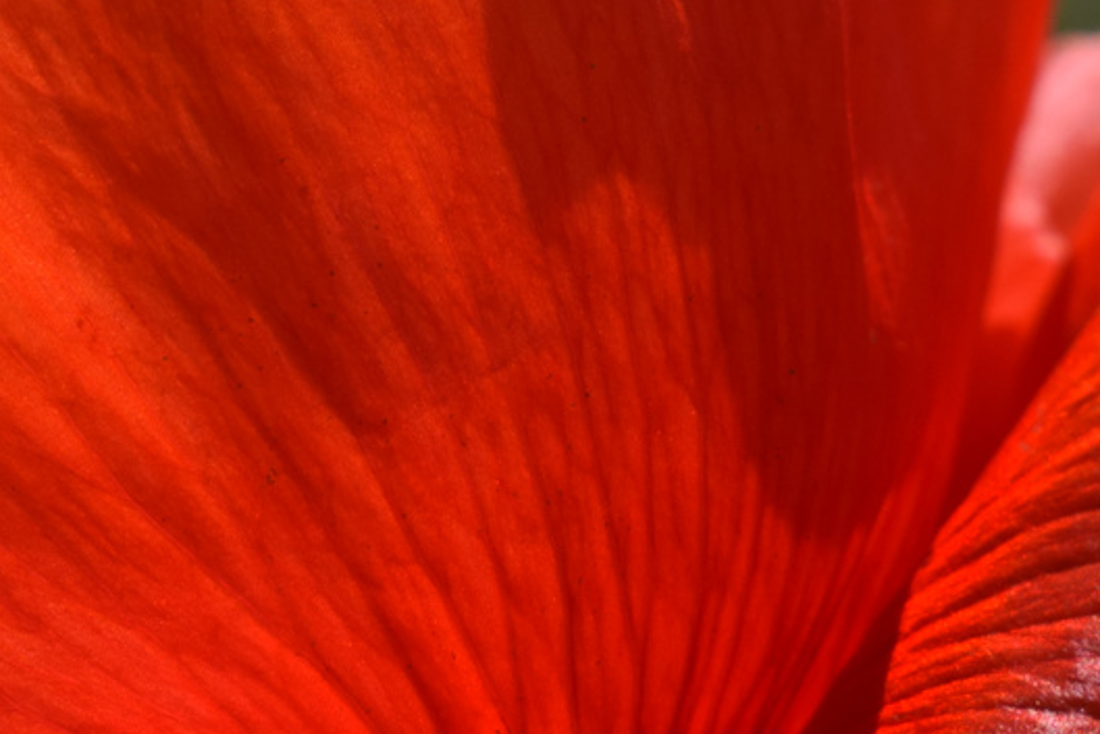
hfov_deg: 8.2
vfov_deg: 5.4
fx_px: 7718
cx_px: 599
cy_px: 256
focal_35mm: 253
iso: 200
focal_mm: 55
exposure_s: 1/500
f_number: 11
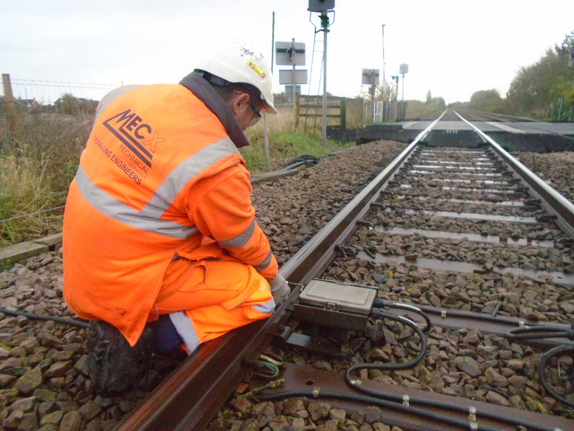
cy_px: 216
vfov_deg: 53.1
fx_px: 431
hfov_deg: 67.3
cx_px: 287
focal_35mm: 26
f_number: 3.2
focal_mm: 4.6
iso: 800
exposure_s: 1/160
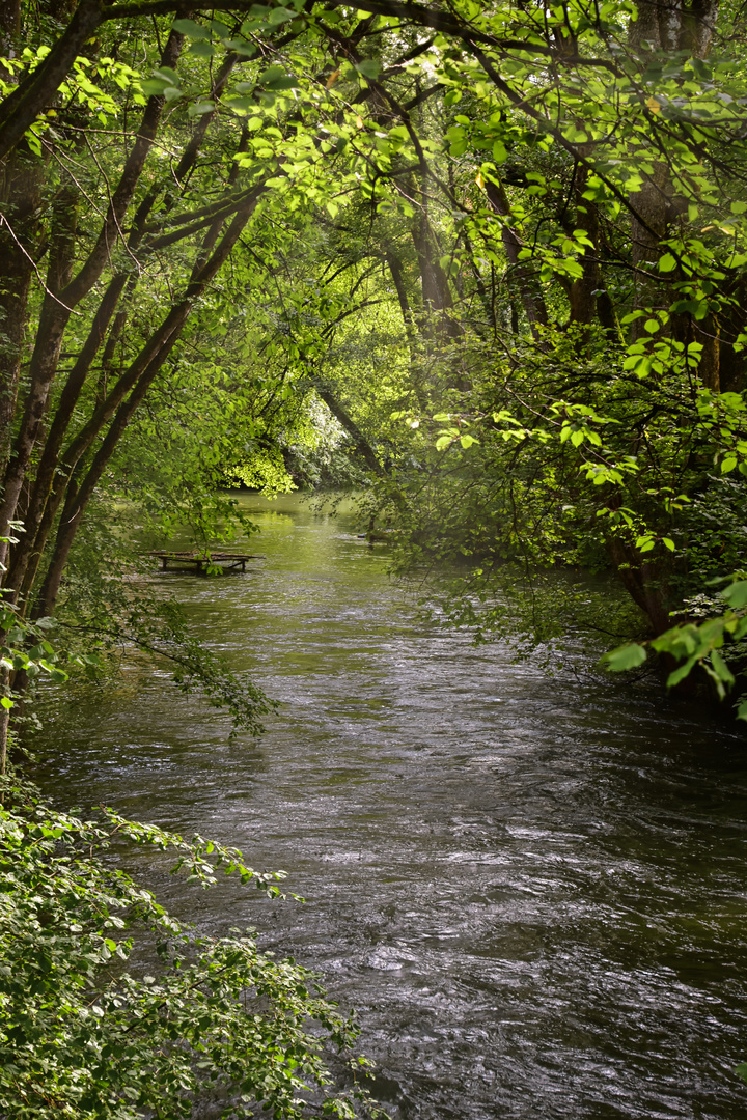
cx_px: 374
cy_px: 560
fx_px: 2334
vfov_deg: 27.0
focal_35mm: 75
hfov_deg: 18.2
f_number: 6.3
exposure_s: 1/100
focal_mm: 50
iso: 125
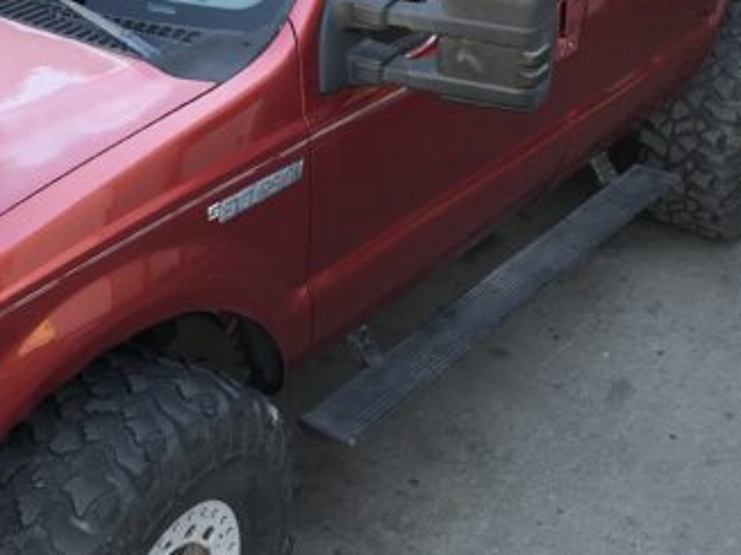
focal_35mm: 66
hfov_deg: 28.6
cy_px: 152
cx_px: 120
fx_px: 1412
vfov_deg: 22.1
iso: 25
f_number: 1.8
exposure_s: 1/120
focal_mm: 3.99
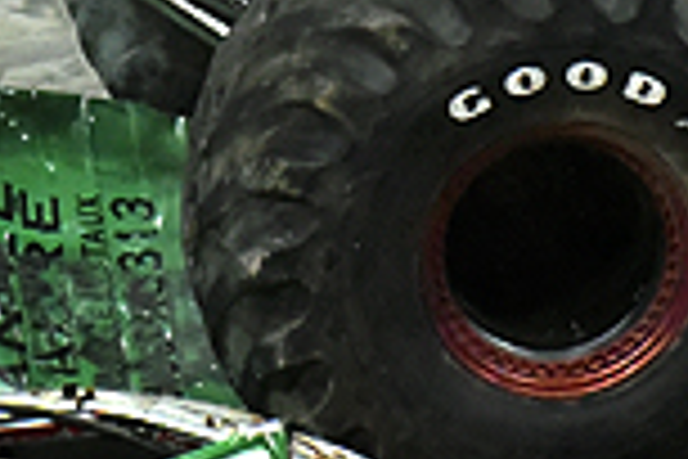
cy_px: -353
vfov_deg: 1.8
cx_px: 157
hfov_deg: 2.7
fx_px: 14867
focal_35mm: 778
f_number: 5
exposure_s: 1/1250
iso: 6400
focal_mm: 180
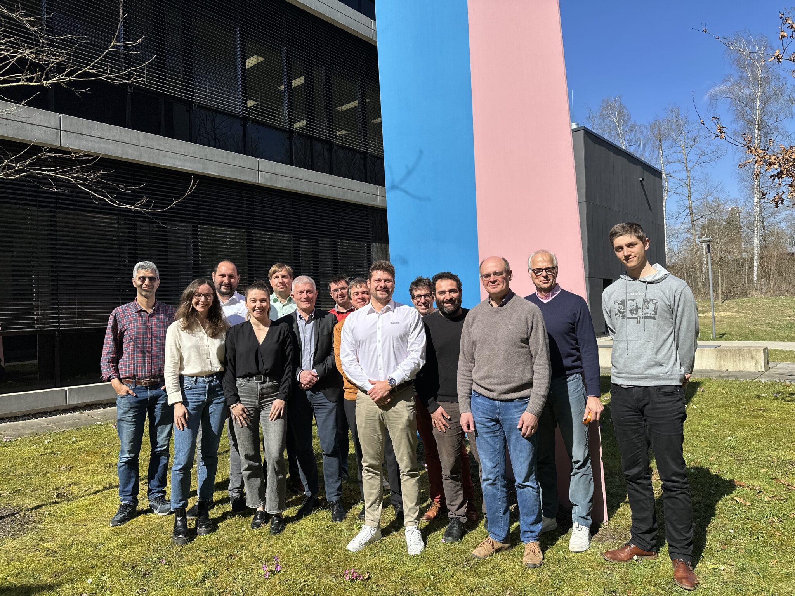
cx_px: 398
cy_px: 298
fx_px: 551
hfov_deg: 71.6
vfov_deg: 56.8
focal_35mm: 24
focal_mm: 6.86
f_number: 1.78
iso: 80
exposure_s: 1/4016
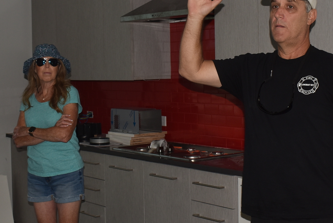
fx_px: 657
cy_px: 92
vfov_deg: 19.2
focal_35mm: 71
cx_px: 175
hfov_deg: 28.5
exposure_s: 1/200
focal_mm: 25
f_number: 9
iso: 250
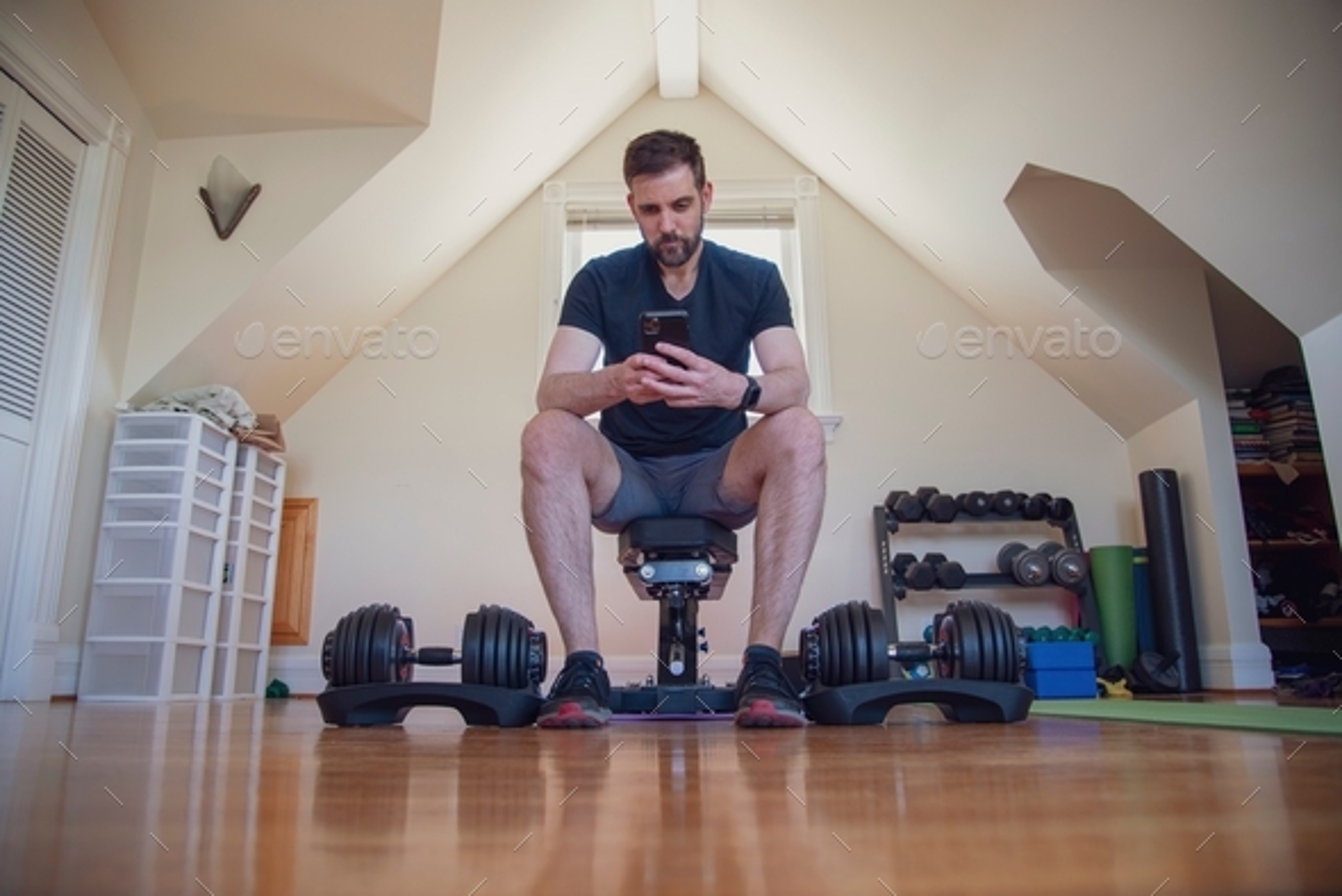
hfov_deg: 73.7
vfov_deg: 53.2
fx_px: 895
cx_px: 671
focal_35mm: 24
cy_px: 448
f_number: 4
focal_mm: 24
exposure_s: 1/20
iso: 100
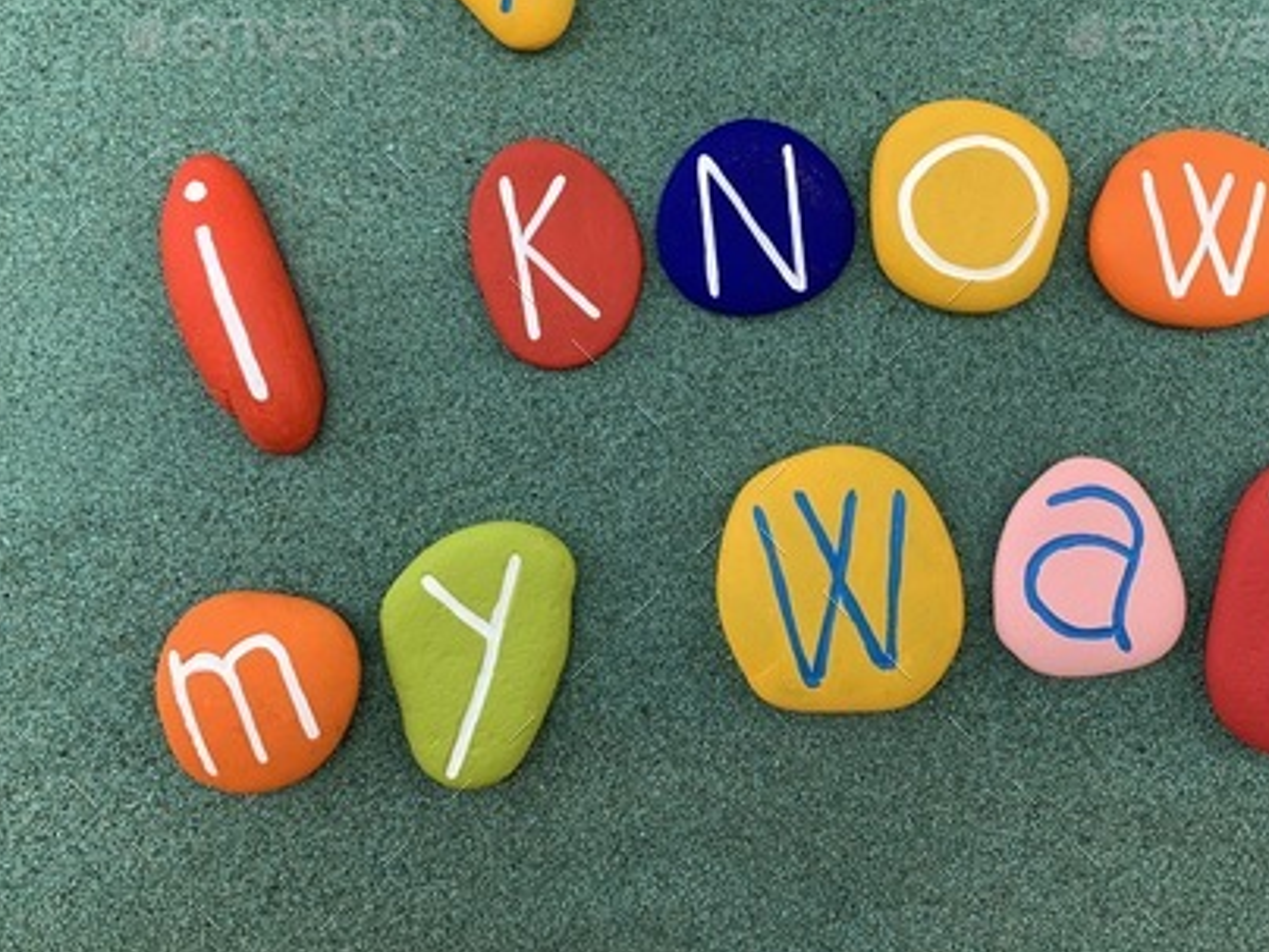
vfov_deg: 37.0
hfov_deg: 48.8
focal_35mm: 38
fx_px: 1393
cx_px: 726
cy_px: 262
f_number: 1.8
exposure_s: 1/125
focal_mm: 4.25
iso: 25
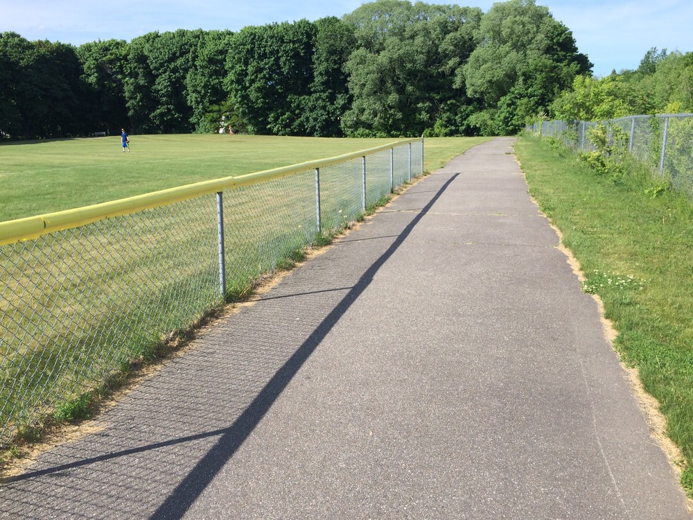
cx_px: 346
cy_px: 260
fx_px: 581
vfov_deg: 48.2
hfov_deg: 61.7
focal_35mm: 29
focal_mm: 4.15
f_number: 2.2
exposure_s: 1/1244
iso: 32
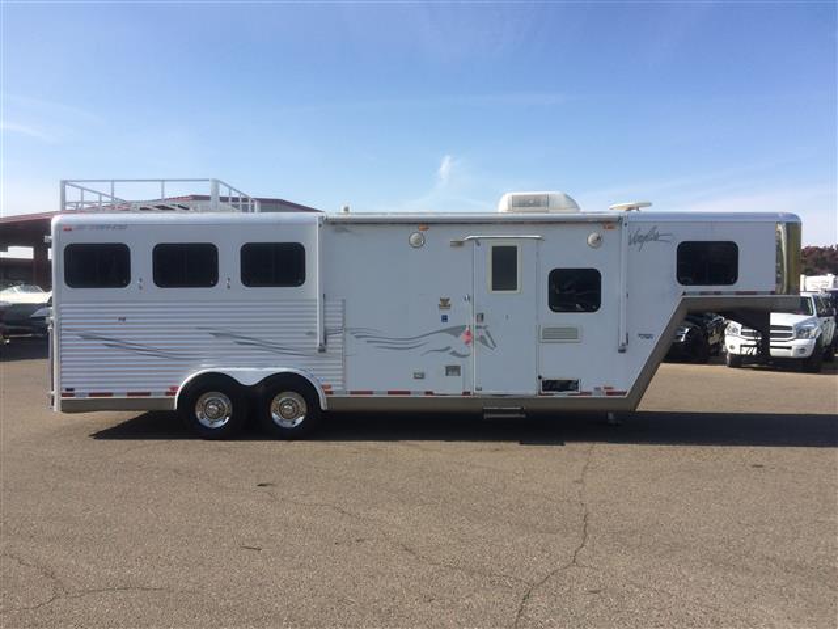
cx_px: 419
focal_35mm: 29
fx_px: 702
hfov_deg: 61.7
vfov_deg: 48.2
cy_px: 314
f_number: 2.2
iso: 32
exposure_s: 1/1786
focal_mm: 4.15
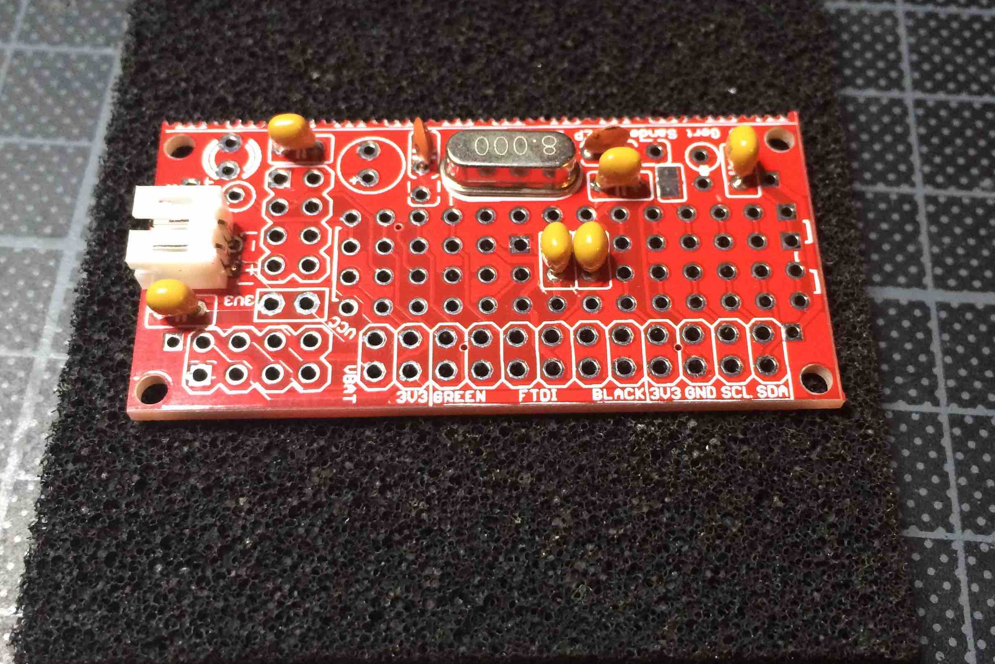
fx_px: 1133
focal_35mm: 41
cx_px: 503
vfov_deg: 32.6
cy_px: 322
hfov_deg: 47.4
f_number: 2.2
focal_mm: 4.15
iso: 250
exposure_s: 1/33
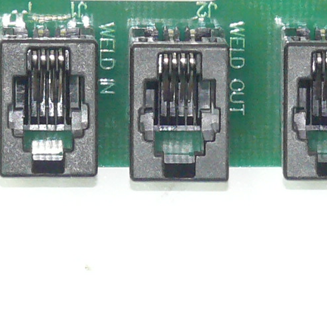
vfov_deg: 1.9
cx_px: 190
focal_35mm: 919
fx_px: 9822
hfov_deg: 1.9
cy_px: 94
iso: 200
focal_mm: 37.9
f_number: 3.6
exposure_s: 1/30
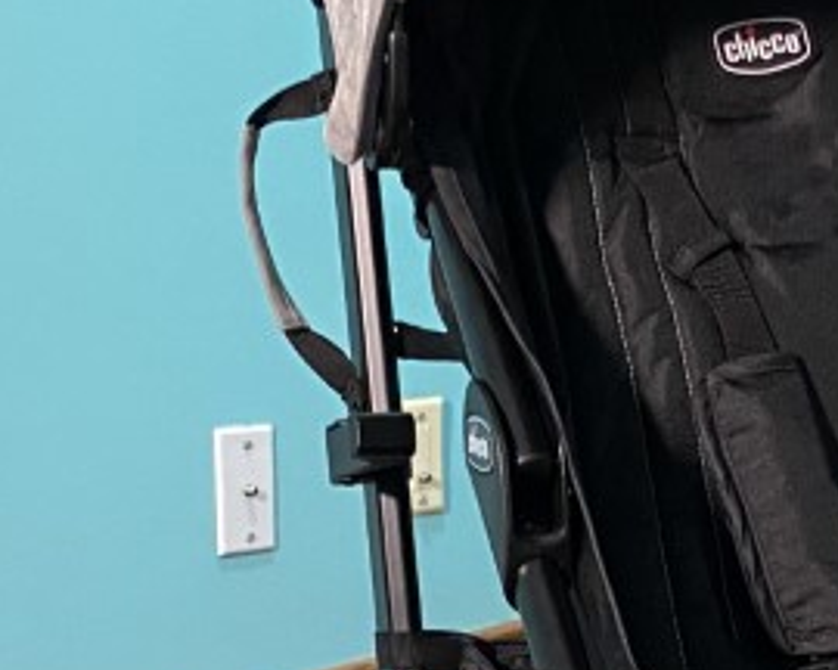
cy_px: 670
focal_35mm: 113
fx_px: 2803
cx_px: 807
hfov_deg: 16.7
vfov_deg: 13.5
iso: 320
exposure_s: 1/60
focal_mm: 4.25
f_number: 1.8
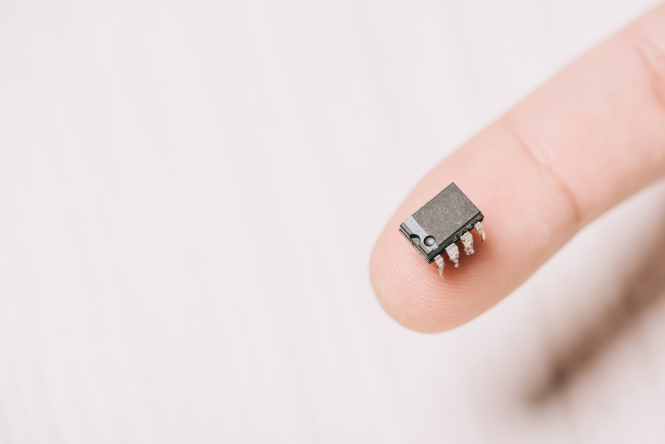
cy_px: 222
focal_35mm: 105
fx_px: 1940
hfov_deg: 19.4
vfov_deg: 13.1
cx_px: 332
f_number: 6.3
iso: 250
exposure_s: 1/200
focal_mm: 105
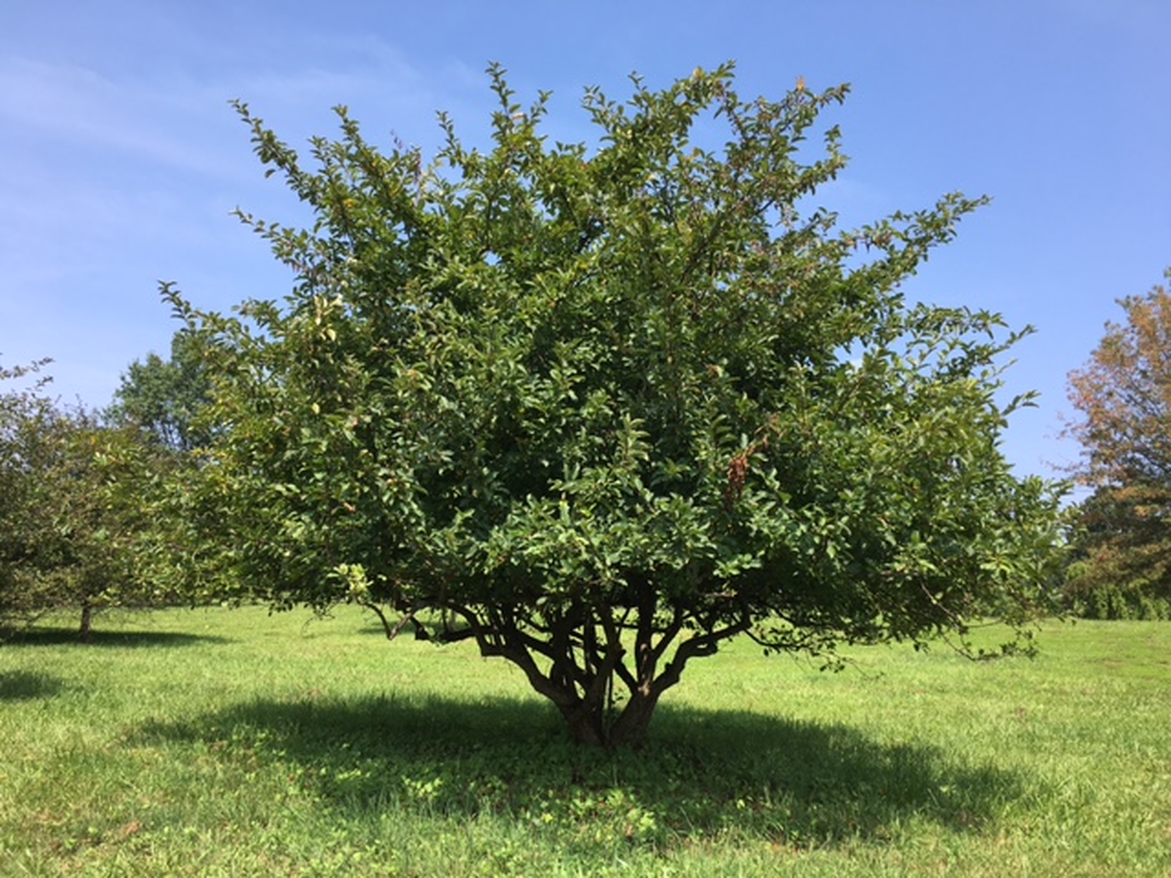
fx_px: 981
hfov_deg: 61.7
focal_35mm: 29
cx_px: 586
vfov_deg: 48.2
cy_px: 439
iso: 25
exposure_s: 1/855
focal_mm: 4.15
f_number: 2.2
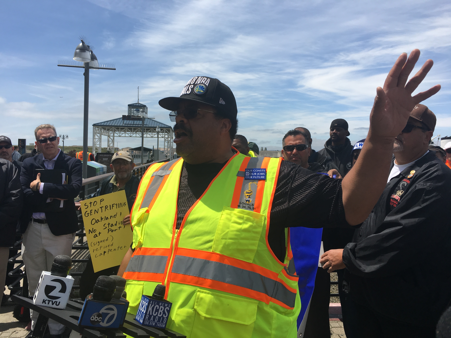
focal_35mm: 29
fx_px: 378
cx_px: 226
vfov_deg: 48.2
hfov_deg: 61.7
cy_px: 169
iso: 25
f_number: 2.2
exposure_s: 1/2137
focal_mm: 4.15
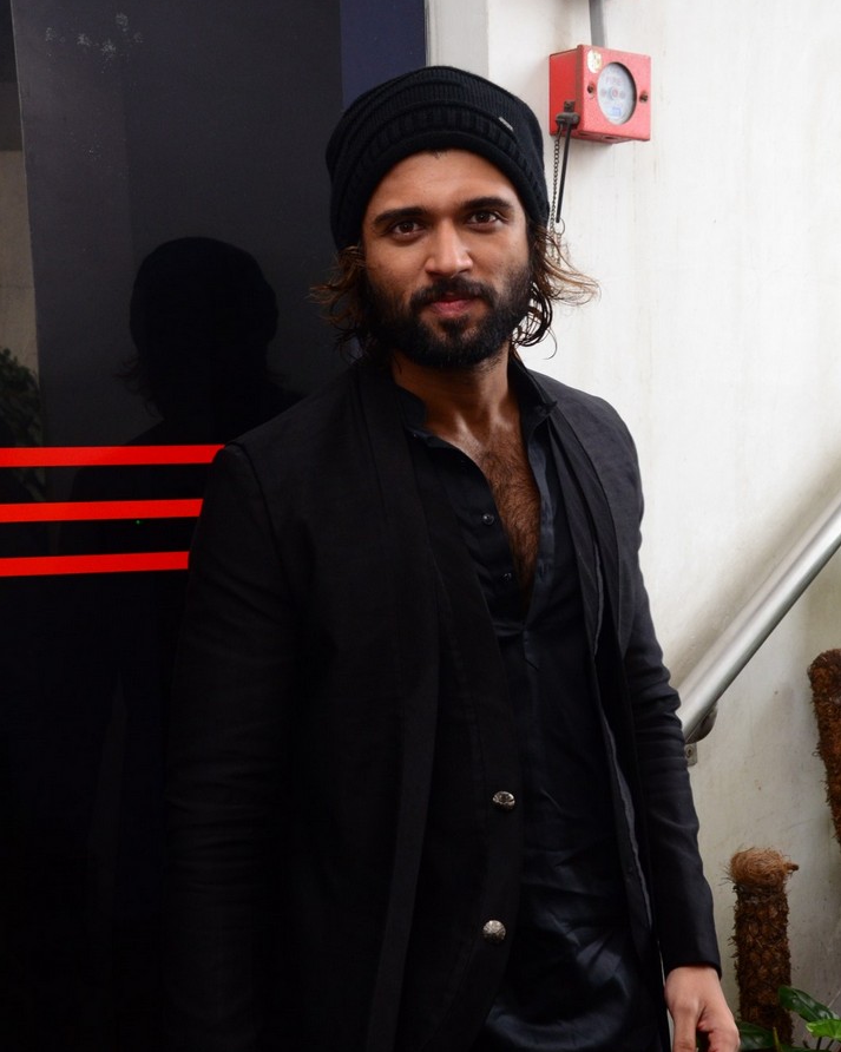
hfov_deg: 25.6
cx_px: 421
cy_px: 625
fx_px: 1854
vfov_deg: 31.6
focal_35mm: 60
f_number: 8
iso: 1250
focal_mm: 35
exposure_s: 1/125
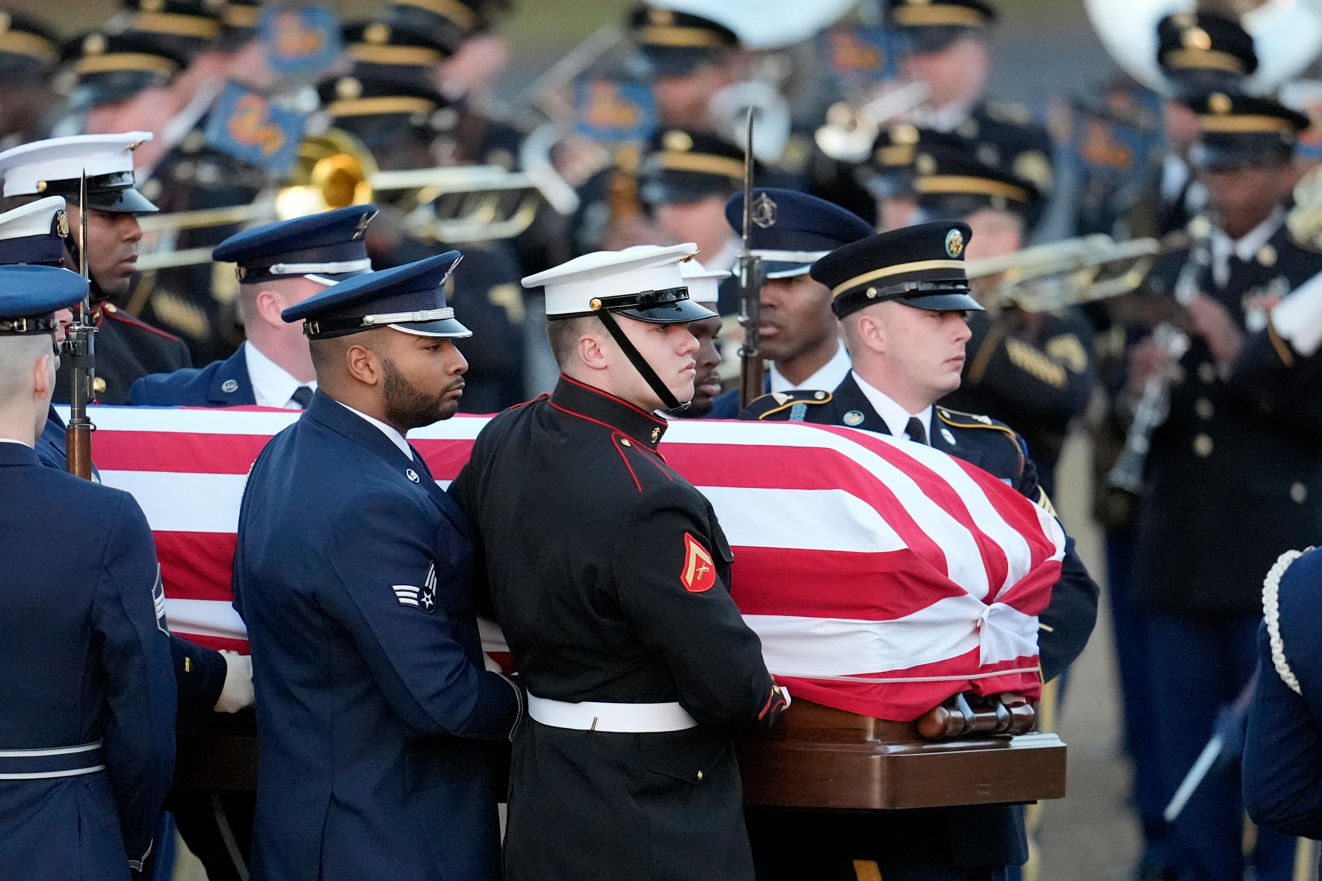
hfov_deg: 3.6
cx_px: 494
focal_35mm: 571
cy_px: 589
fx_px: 20966
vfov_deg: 2.4
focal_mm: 400
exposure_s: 1/5000
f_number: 2.8
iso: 8000
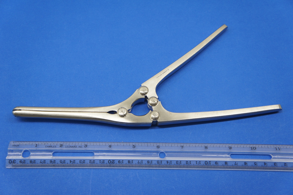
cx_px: 146
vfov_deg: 29.8
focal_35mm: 45
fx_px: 366
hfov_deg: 43.6
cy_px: 98
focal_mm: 30
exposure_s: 1/60
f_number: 4.5
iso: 200
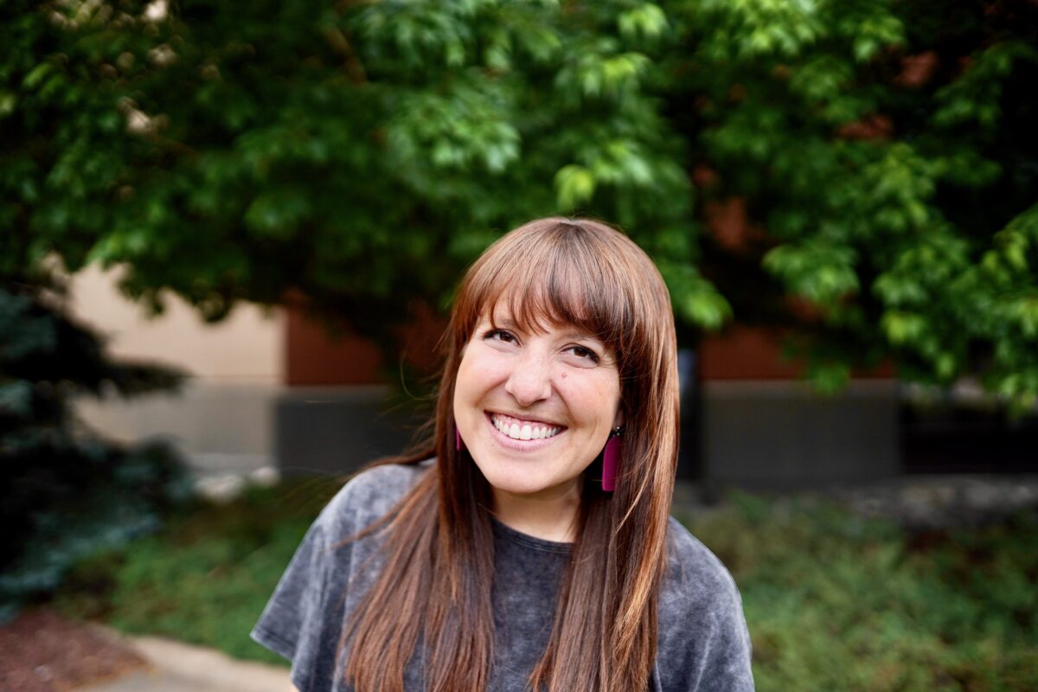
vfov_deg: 37.9
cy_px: 346
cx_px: 519
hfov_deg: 54.4
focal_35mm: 35
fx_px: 1009
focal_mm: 35
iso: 250
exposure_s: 1/3200
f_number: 1.8
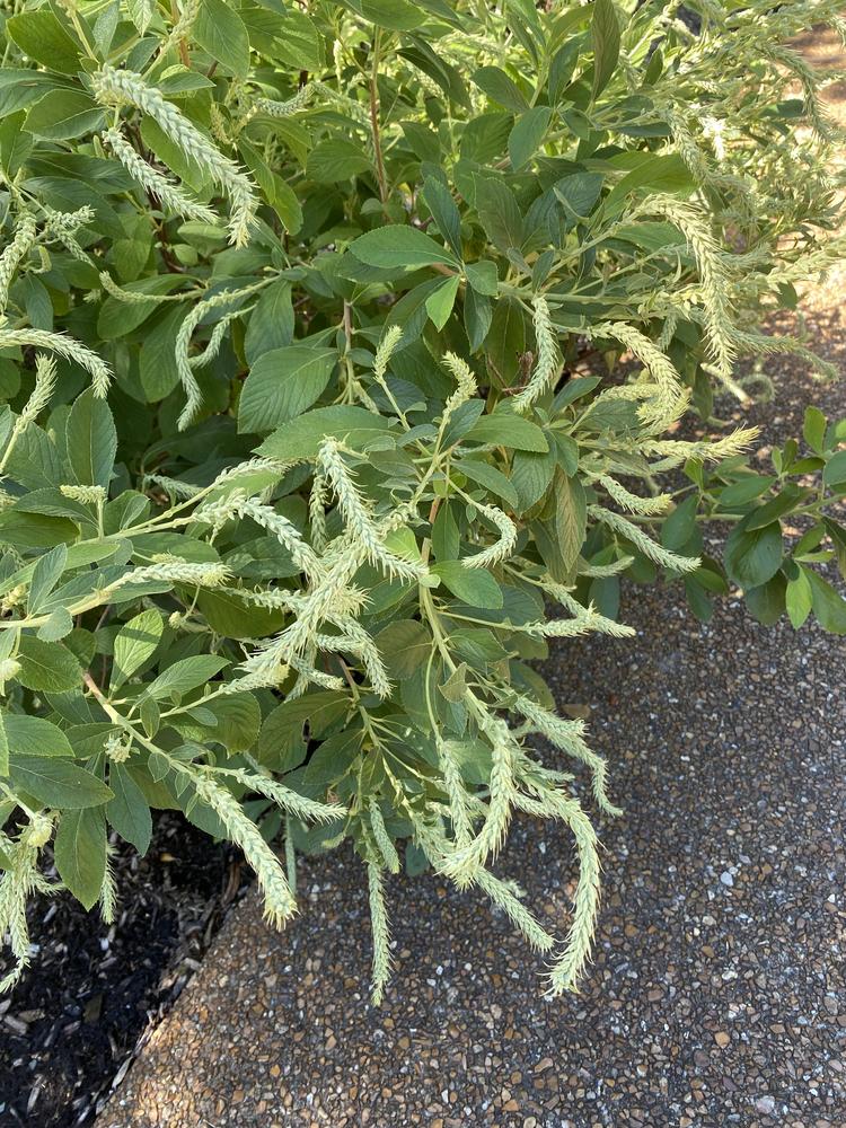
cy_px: 564
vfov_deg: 67.3
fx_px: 847
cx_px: 423
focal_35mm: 26
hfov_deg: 53.1
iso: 32
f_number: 1.8
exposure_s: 1/138
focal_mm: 4.25
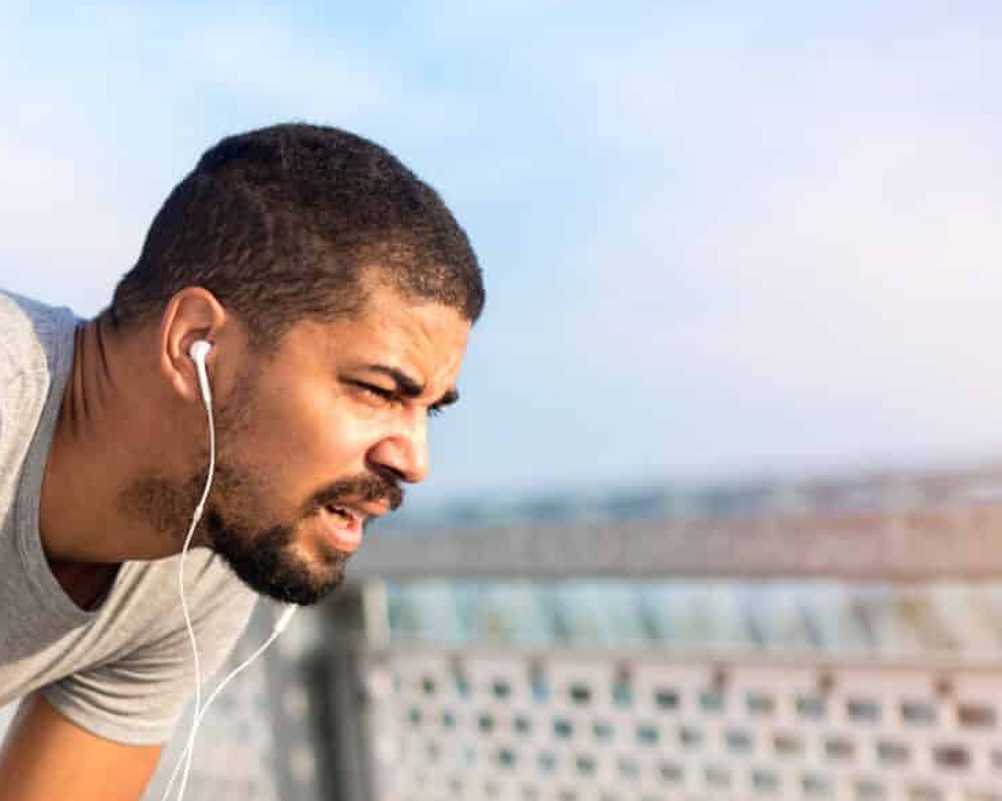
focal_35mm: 131
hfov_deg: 14.6
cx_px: 139
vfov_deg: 11.7
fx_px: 3884
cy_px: 763
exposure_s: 1/3200
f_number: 2
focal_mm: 50
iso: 200
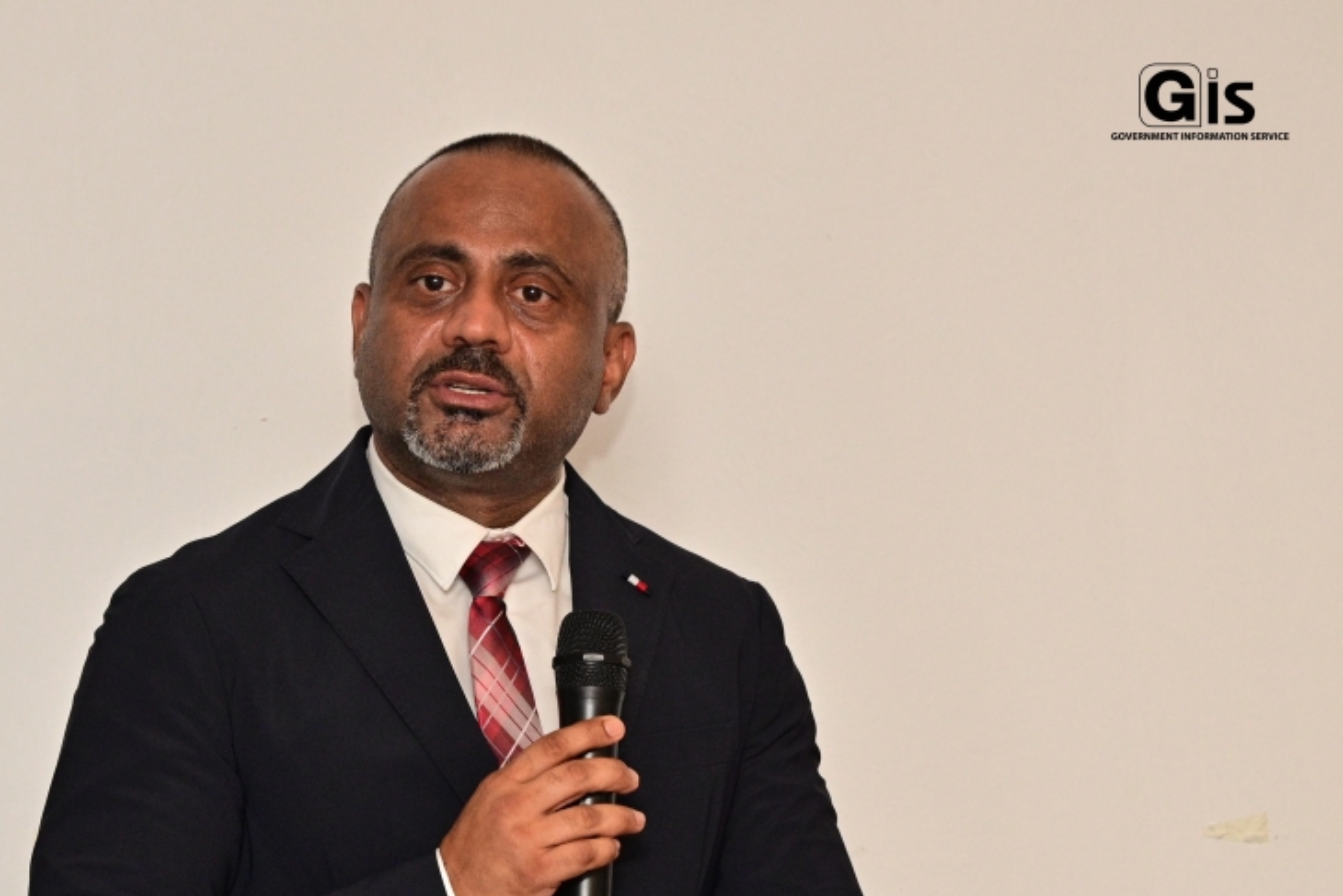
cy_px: 621
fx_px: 5858
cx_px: 655
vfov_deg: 8.7
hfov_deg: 13.1
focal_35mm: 157
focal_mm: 112
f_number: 7.1
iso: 2500
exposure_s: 1/125
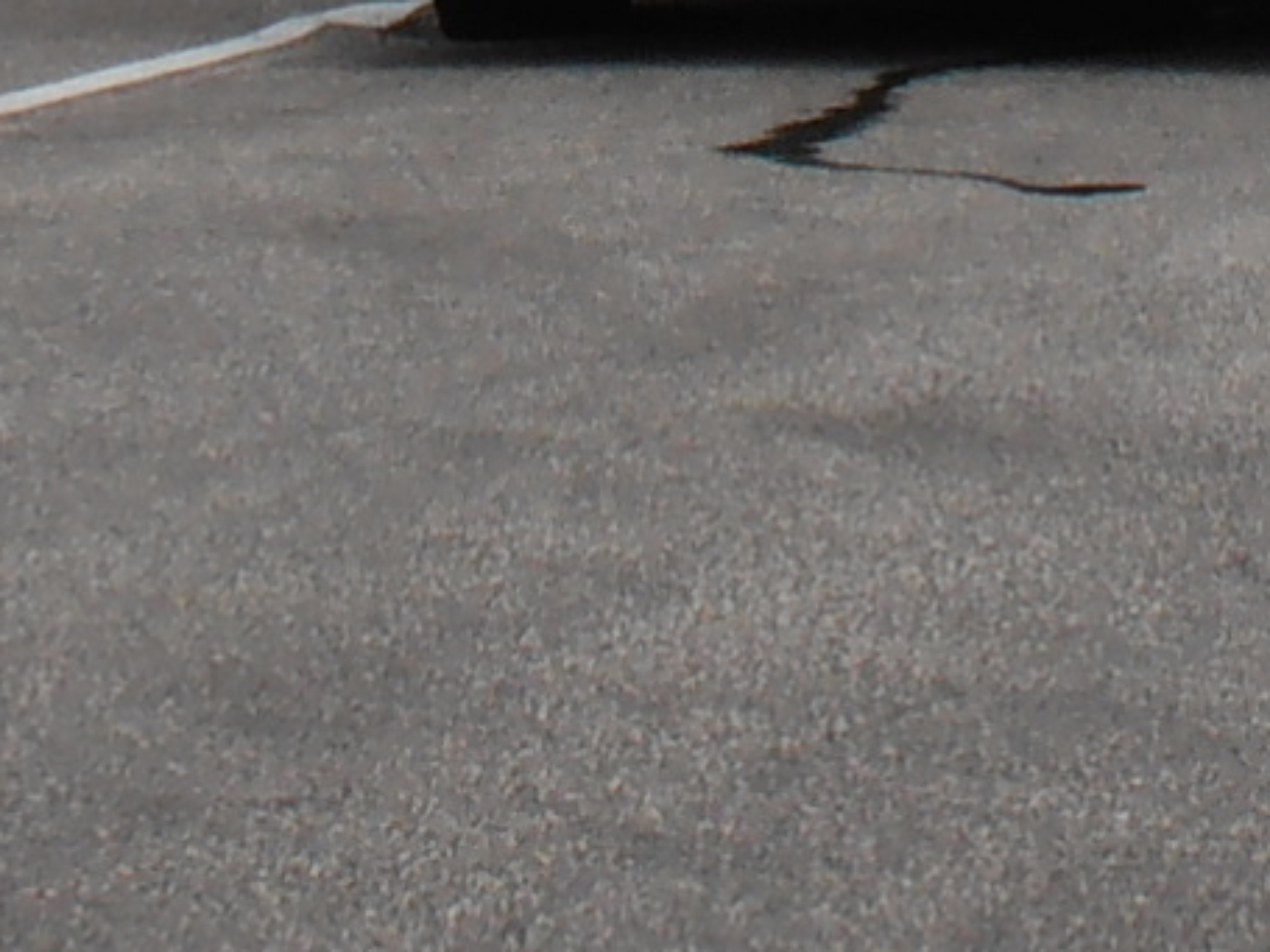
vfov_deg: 3.7
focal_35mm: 388
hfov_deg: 5.1
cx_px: 1326
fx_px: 14231
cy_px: -1664
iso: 80
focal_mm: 12.29
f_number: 12
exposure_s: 1/80
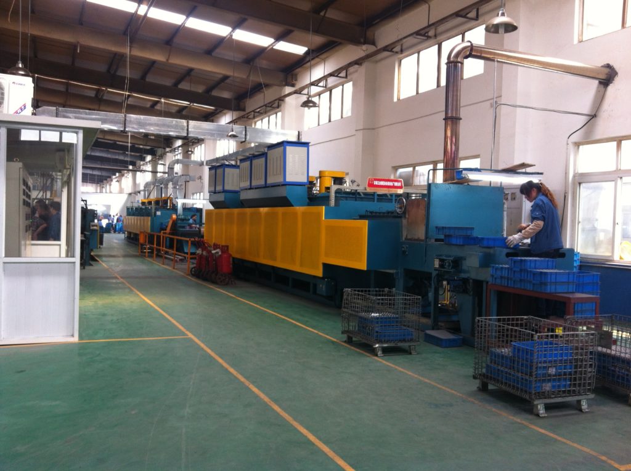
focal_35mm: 35
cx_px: 316
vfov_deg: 40.6
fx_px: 637
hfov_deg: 52.7
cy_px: 236
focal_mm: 3.85
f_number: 2.8
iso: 80
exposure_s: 1/24
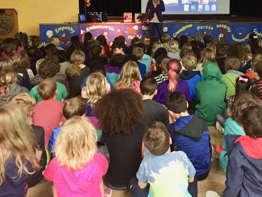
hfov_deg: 39.9
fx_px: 356
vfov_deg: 30.4
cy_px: 51
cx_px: 176
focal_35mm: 47
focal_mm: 4.15
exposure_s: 1/15
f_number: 2.2
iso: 250
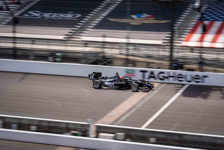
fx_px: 610
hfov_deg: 20.8
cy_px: 75
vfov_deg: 14.0
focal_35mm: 98
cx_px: 112
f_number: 4
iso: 100
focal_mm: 98
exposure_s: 1/250
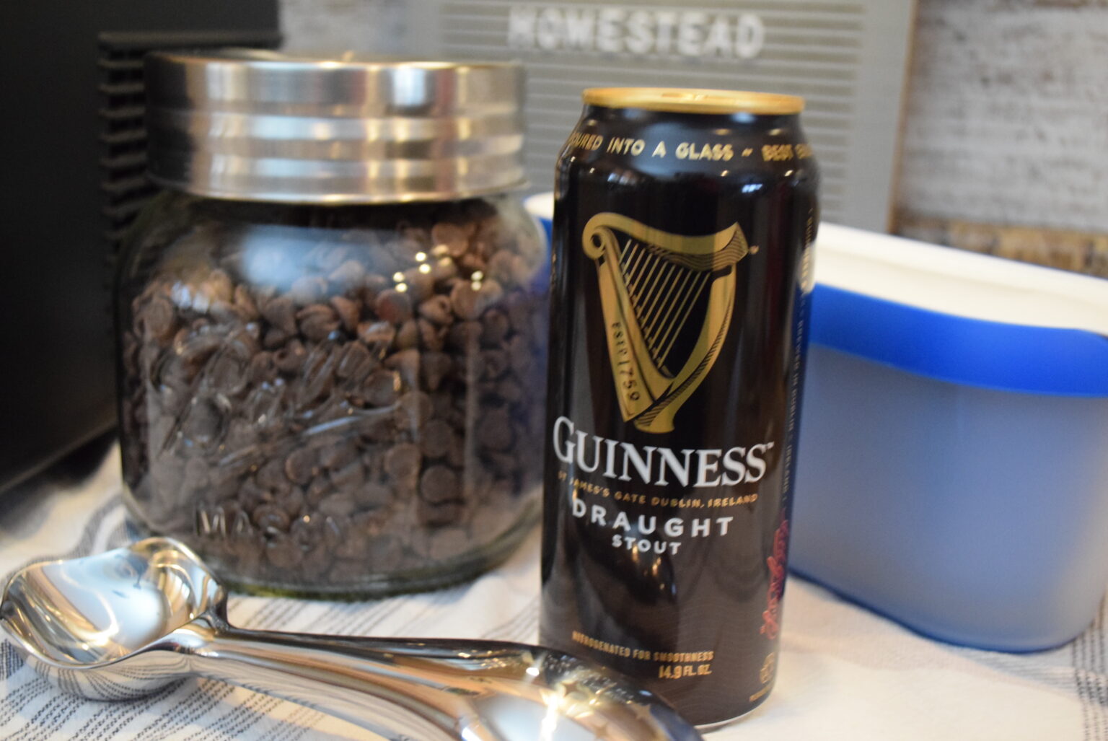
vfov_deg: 32.0
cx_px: 554
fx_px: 1294
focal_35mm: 42
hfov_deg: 46.4
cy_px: 370
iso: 4000
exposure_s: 1/60
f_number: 4.5
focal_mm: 28
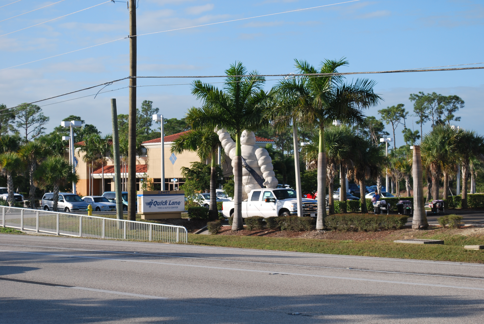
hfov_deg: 24.6
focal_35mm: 82
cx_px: 242
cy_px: 162
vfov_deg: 16.6
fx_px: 1110
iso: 100
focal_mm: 55
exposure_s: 1/250
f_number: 8
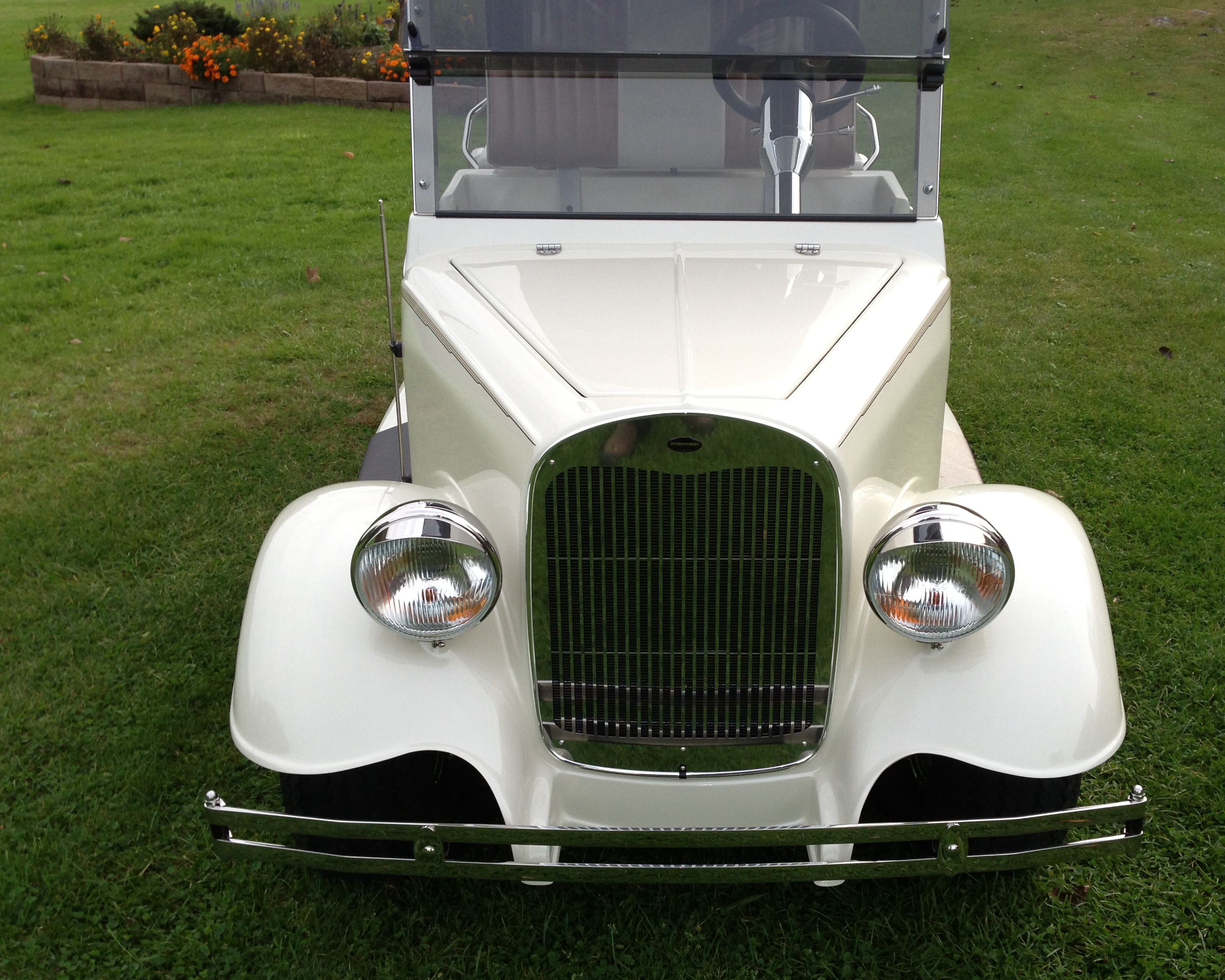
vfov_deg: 39.1
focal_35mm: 38
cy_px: 529
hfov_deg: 47.8
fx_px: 1378
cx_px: 687
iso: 80
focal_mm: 4.13
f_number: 2.4
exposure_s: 1/345
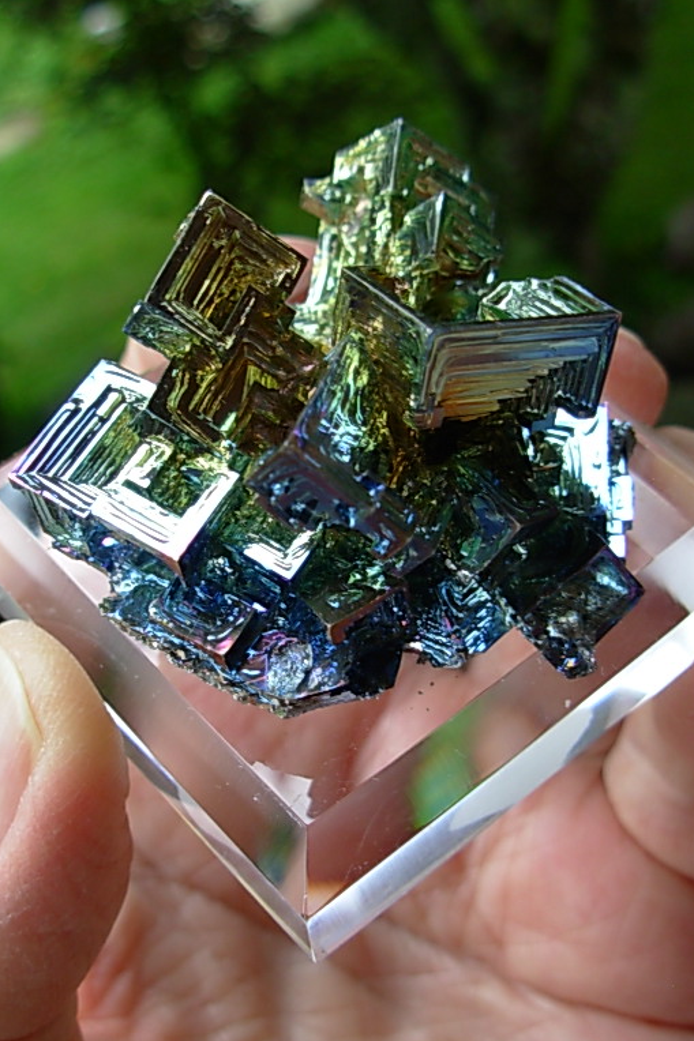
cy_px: 520
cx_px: 295
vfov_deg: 37.5
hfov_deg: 25.5
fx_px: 1533
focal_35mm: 53
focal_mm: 6.3
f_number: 2.9
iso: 50
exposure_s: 1/128
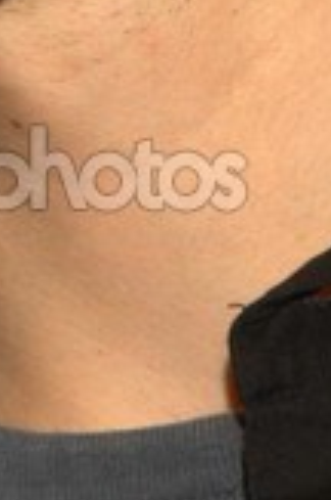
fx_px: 13699
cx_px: -37
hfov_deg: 1.4
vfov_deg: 2.1
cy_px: -434
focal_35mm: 989
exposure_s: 1/160
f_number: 6.3
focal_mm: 105
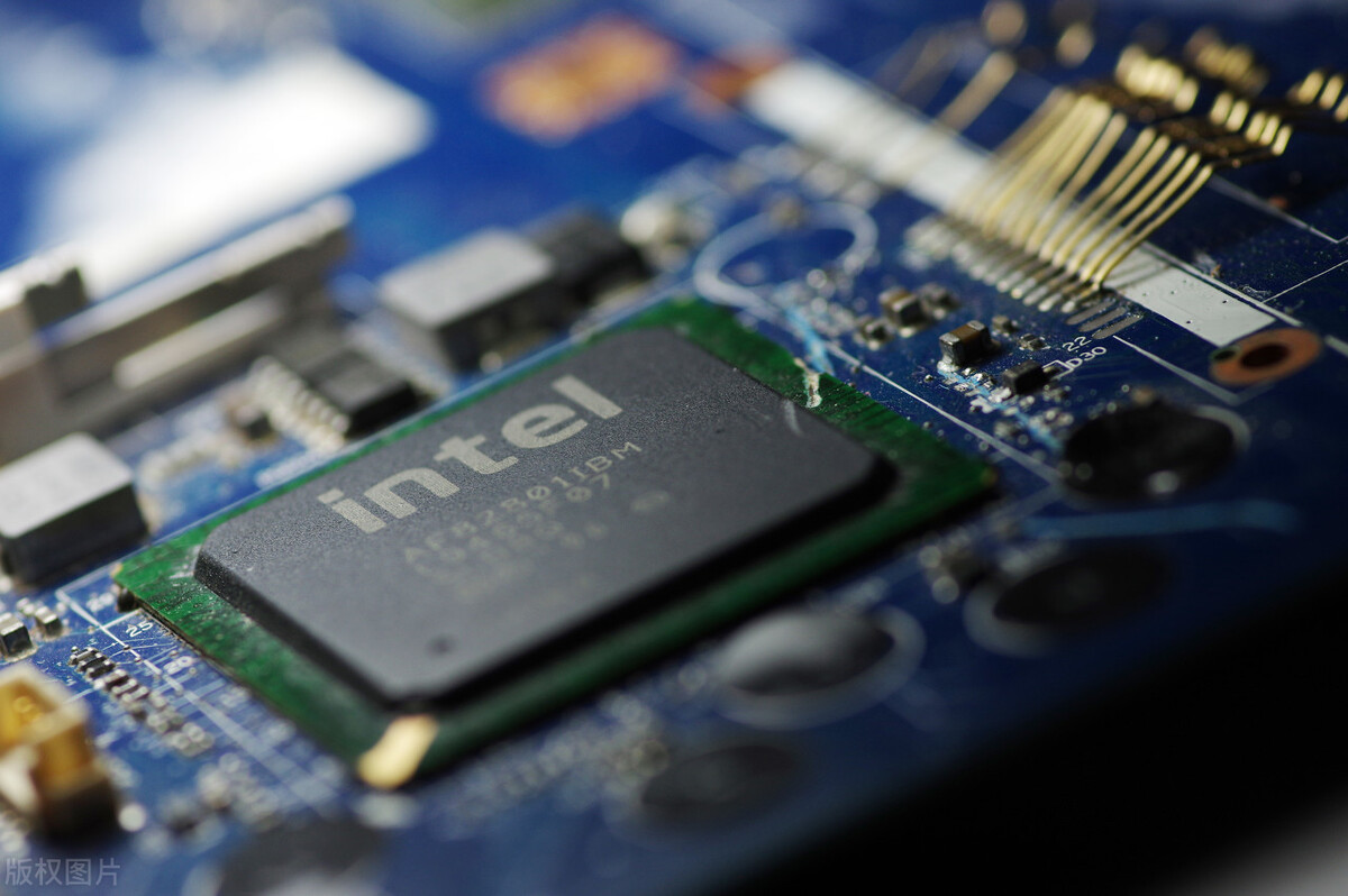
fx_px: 5612
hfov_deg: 13.7
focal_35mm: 150
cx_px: 674
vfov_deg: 9.1
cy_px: 448
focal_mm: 100
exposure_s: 1/160
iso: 400
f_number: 4.5
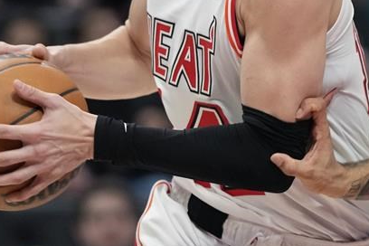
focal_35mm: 730
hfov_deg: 2.8
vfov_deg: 1.9
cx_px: 279
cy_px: -47
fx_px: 7482
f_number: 3.2
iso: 4000
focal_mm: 194
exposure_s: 1/1600
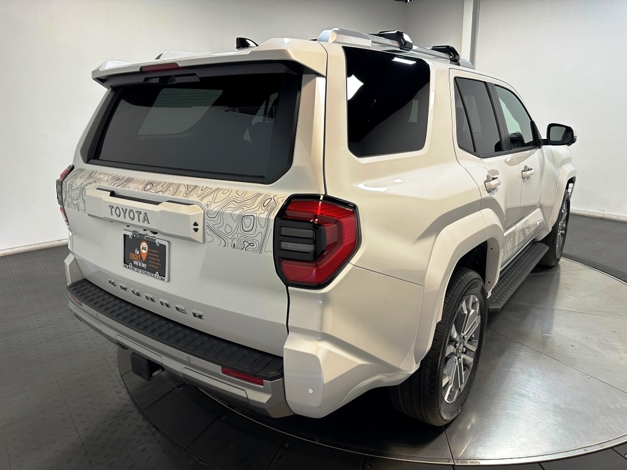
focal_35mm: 24
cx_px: 314
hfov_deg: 71.6
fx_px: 435
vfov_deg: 56.8
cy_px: 235
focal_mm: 6.86
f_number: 1.78
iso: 200
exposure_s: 1/60
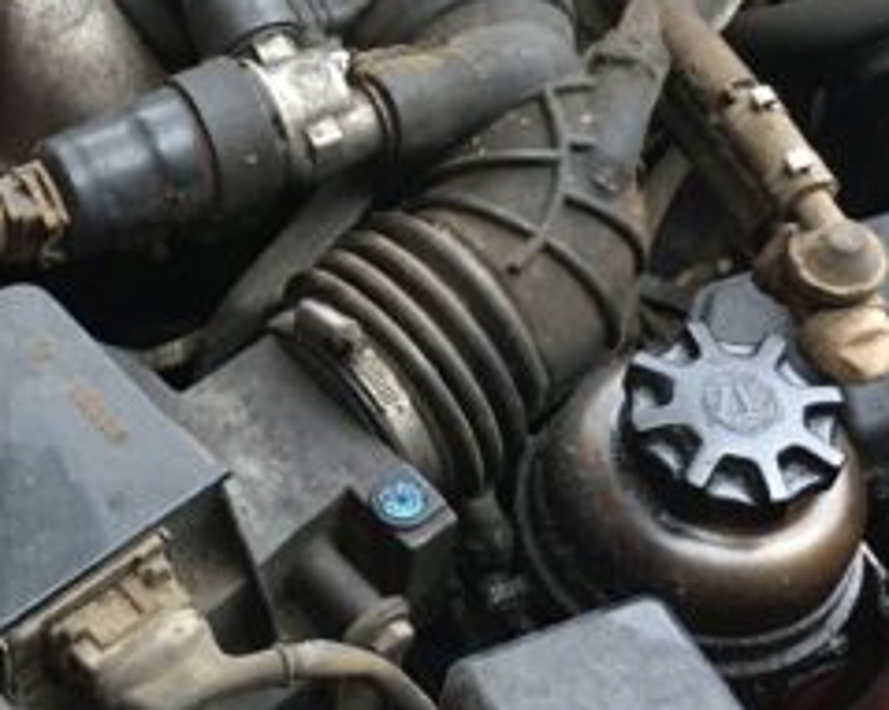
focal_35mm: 92
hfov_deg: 20.5
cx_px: 121
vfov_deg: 16.6
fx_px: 2420
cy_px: 147
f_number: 2.2
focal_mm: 4.15
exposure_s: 1/30
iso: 125
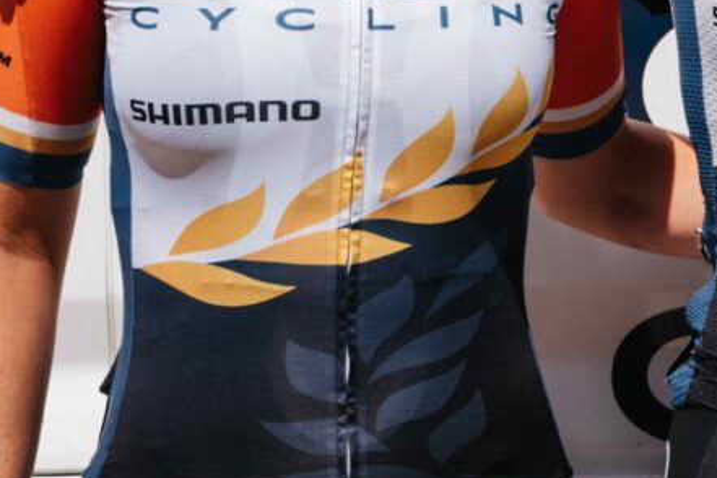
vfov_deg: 4.2
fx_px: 6472
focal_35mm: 325
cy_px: -14
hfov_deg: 6.1
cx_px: 1613
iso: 64
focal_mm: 70
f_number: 5.6
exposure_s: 1/640
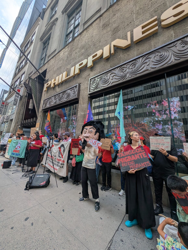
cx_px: 94
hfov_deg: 94.7
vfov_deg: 110.4
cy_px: 125
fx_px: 87
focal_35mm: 12
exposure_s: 1/786
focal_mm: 2.23
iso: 34
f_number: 1.95
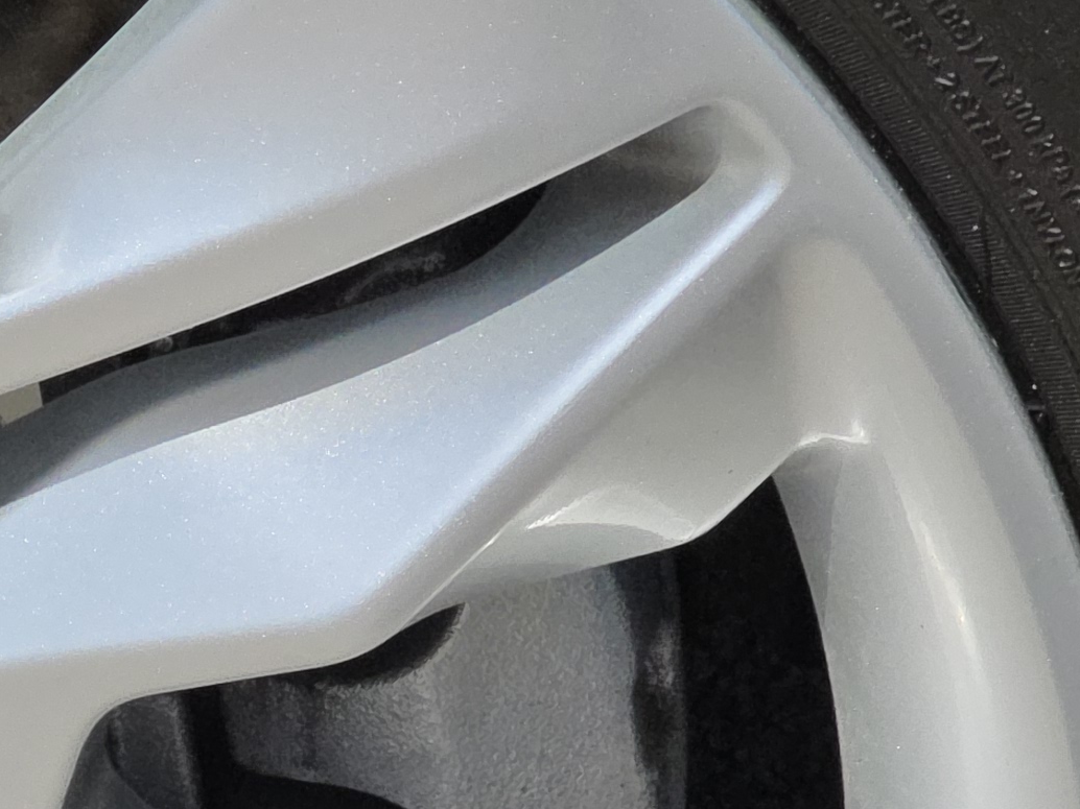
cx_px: -469
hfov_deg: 7.3
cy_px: 948
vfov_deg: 5.5
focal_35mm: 267
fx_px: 8328
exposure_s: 1/3034
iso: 50
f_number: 2.4
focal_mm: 7.9
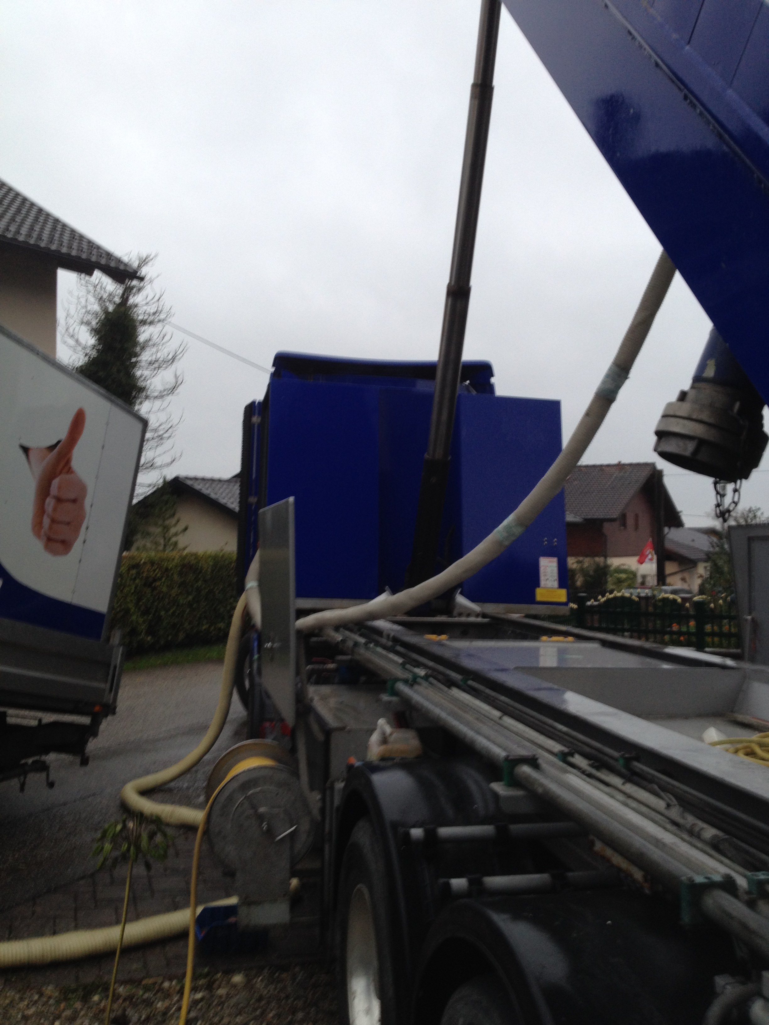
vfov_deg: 52.6
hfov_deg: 40.7
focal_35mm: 35
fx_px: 1037
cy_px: 512
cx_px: 384
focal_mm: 4.28
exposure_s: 1/20
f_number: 2.4
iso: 64
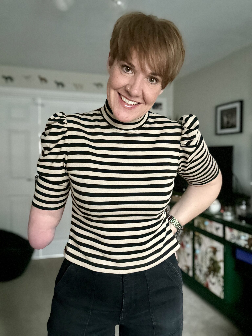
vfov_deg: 60.0
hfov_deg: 46.8
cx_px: 126
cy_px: 168
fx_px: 291
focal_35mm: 30
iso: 640
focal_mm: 2.69
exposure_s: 1/17
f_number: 1.9
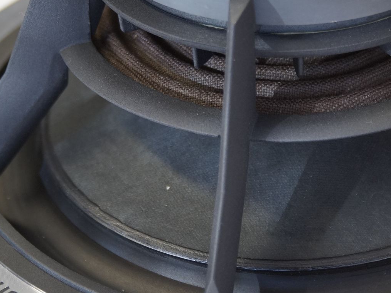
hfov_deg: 15.3
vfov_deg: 11.6
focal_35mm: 128
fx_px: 1446
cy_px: 125
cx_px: 290
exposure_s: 1/100
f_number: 2.8
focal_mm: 45
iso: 400
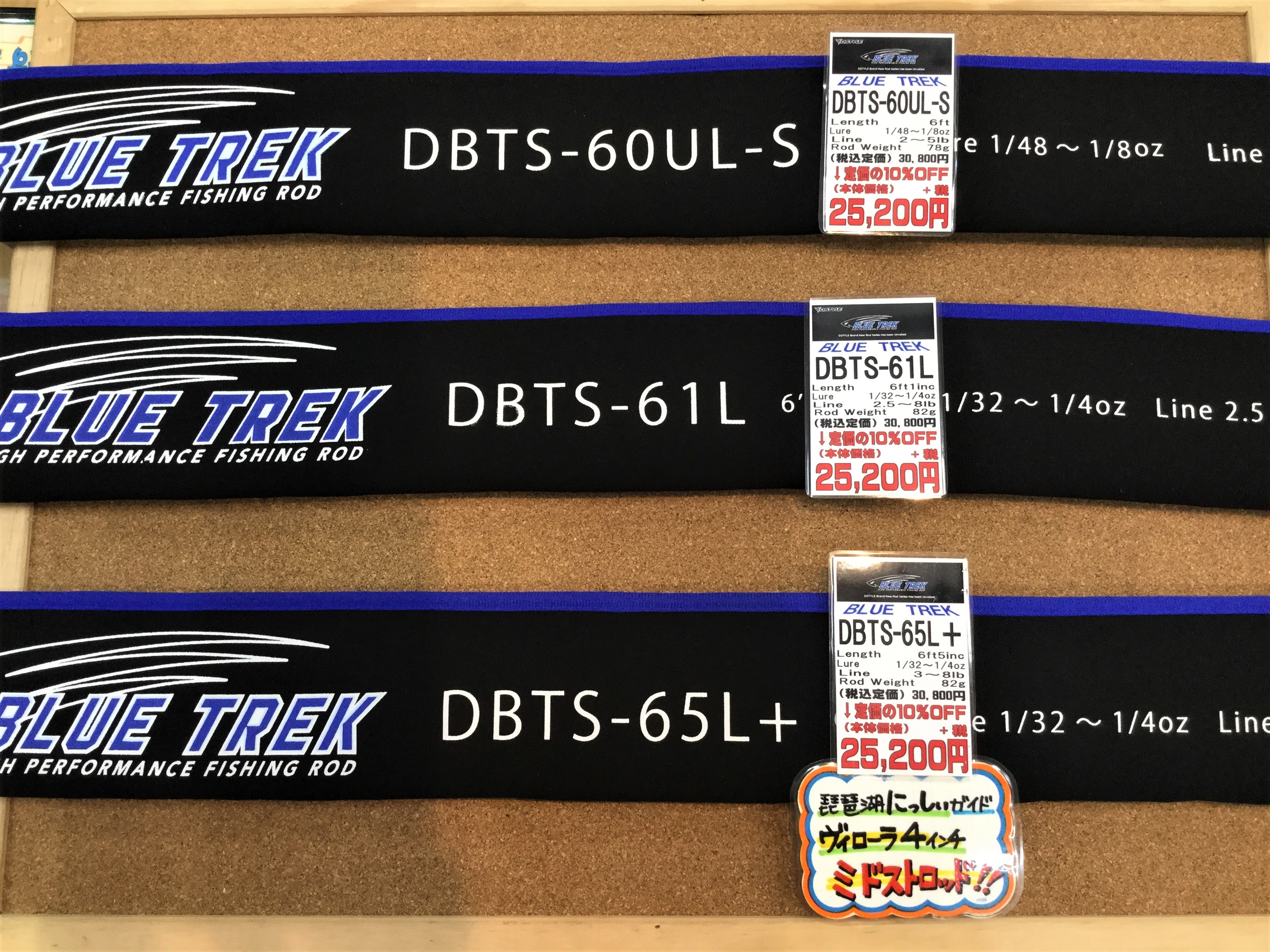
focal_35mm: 31
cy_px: 476
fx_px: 1137
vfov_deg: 45.4
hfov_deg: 58.4
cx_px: 635
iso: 32
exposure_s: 1/30
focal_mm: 3.3
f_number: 2.4
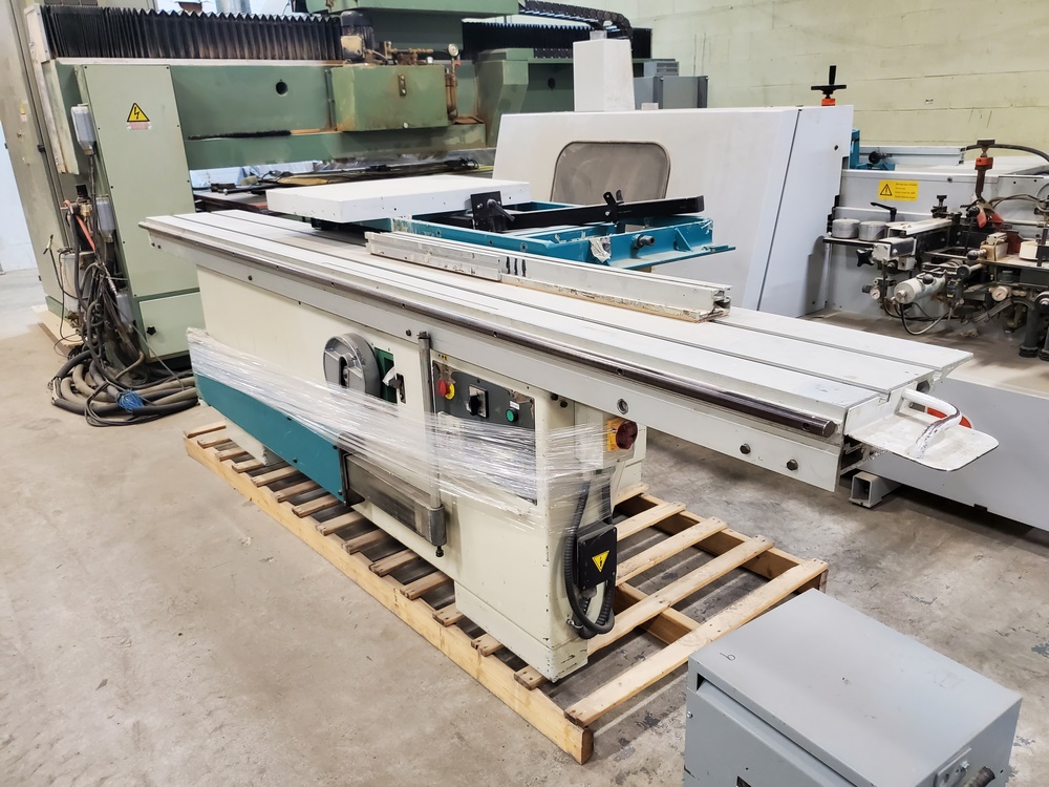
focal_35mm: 26
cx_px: 524
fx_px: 788
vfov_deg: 53.1
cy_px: 394
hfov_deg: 67.3
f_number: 1.5
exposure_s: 1/59
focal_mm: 4.3
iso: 250
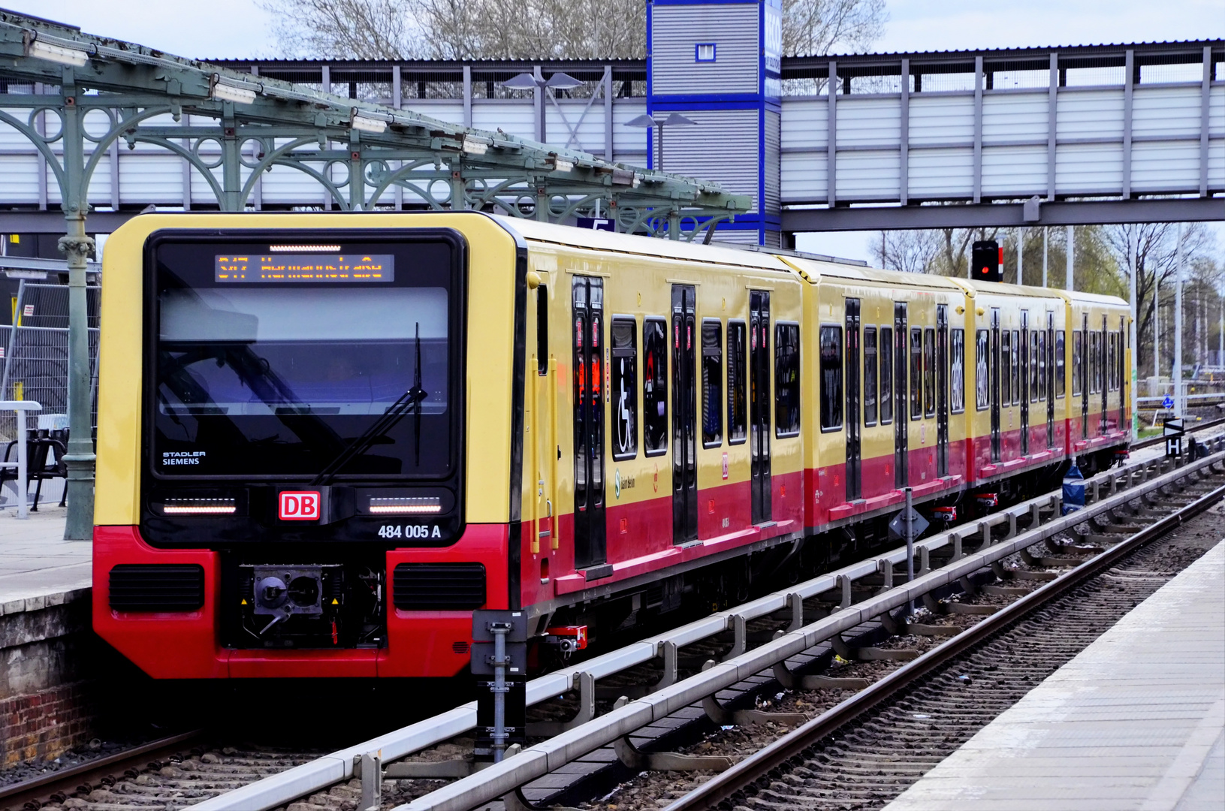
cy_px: 406
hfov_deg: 13.7
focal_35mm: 150
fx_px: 5093
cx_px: 612
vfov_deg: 9.1
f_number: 7.1
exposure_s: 1/800
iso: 1000
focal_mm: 100
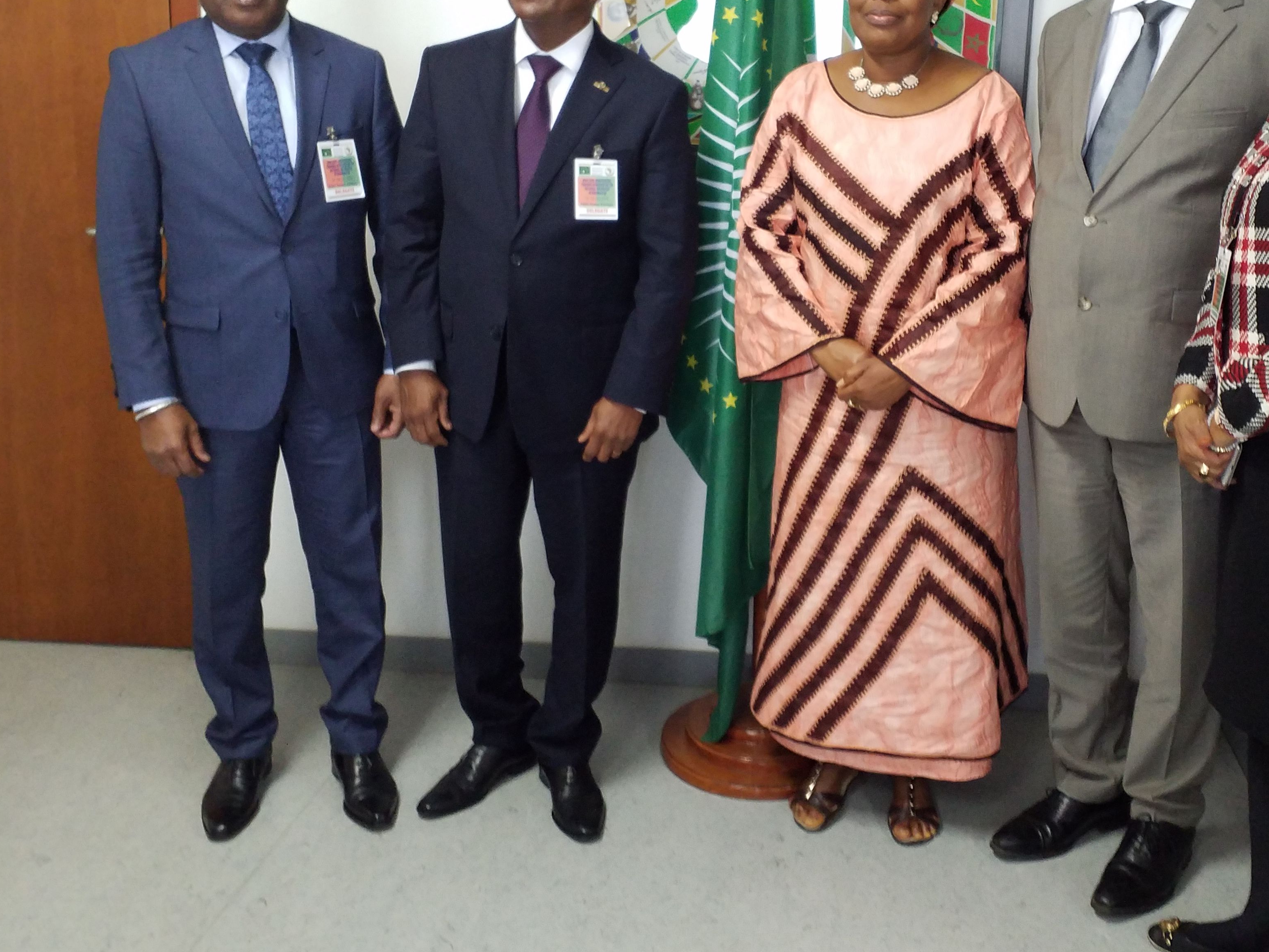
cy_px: 328
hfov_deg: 50.8
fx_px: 1320
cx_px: 797
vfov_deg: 39.3
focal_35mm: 36
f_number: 1.9
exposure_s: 1/33
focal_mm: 3.6
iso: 200
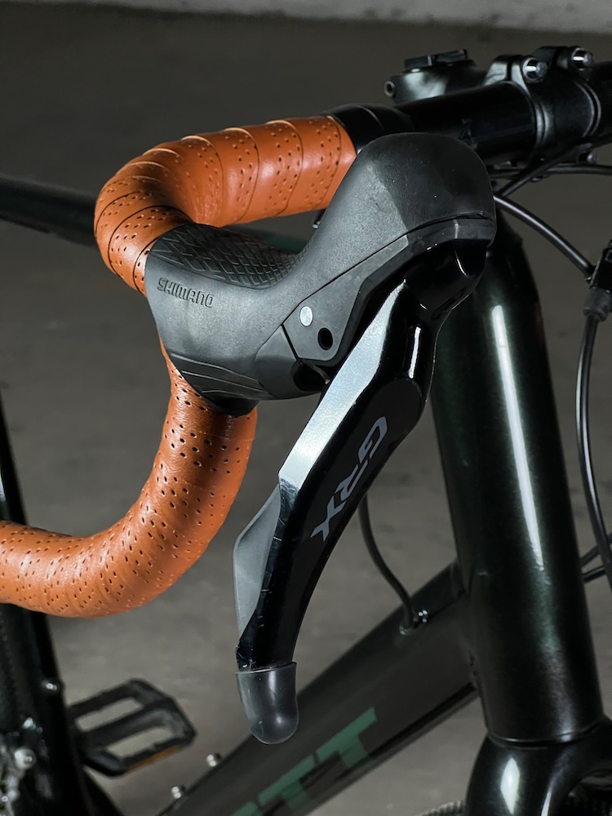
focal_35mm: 77
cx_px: 306
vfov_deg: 25.3
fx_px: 1815
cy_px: 408
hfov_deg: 19.1
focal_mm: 9
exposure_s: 1/34
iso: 640
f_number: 2.8
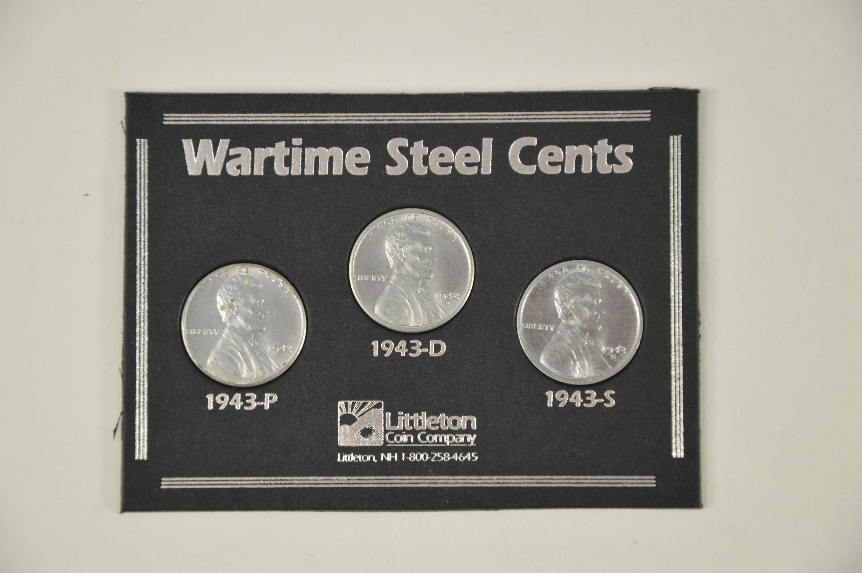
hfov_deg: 13.1
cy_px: 286
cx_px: 431
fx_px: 3768
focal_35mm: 158
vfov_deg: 8.7
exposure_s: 1/160
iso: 800
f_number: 6.3
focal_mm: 105
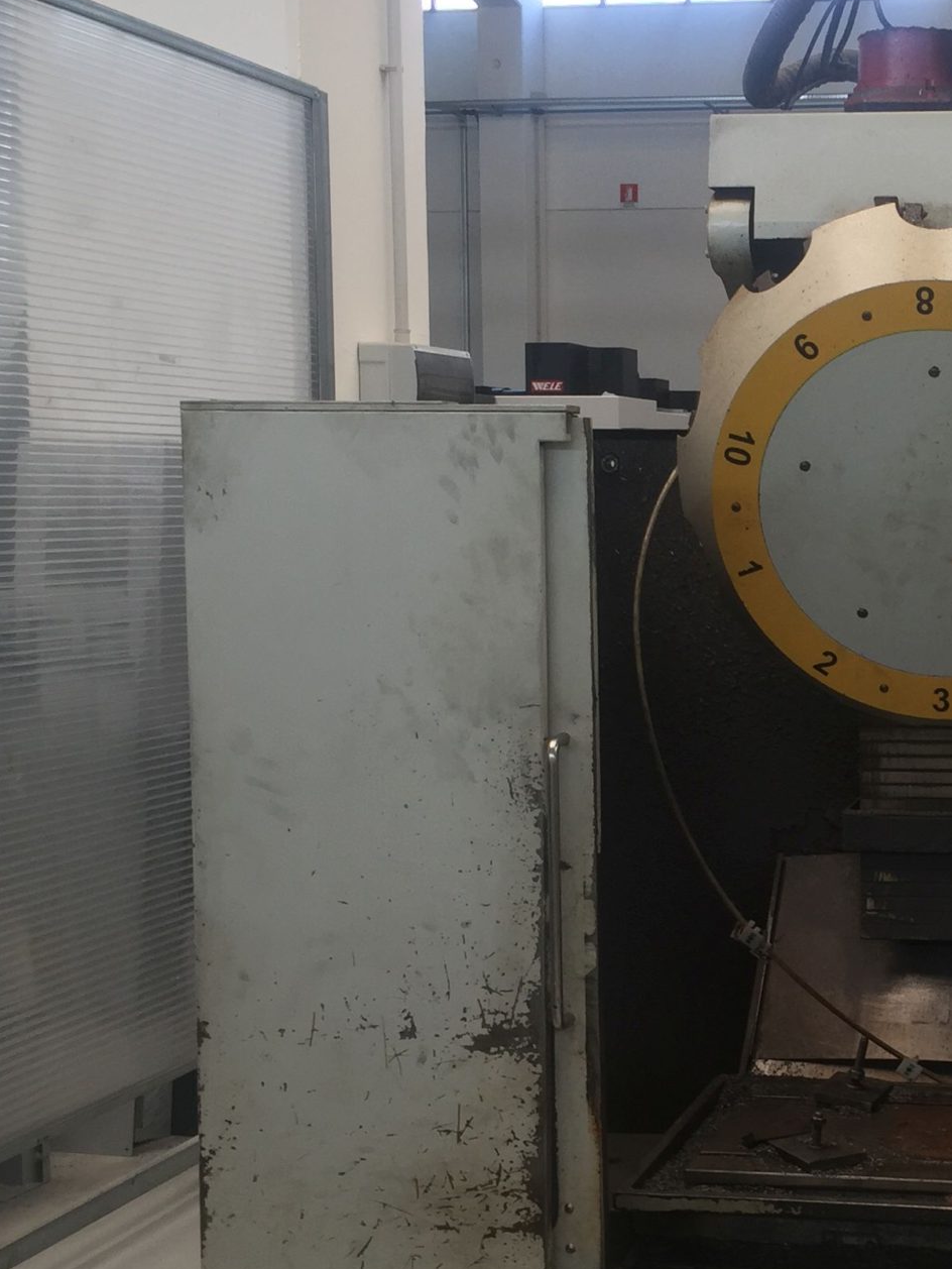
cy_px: 662
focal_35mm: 59
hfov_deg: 23.8
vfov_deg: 32.7
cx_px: 950
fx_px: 2163
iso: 32
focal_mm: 4.15
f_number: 2.2
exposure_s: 1/60
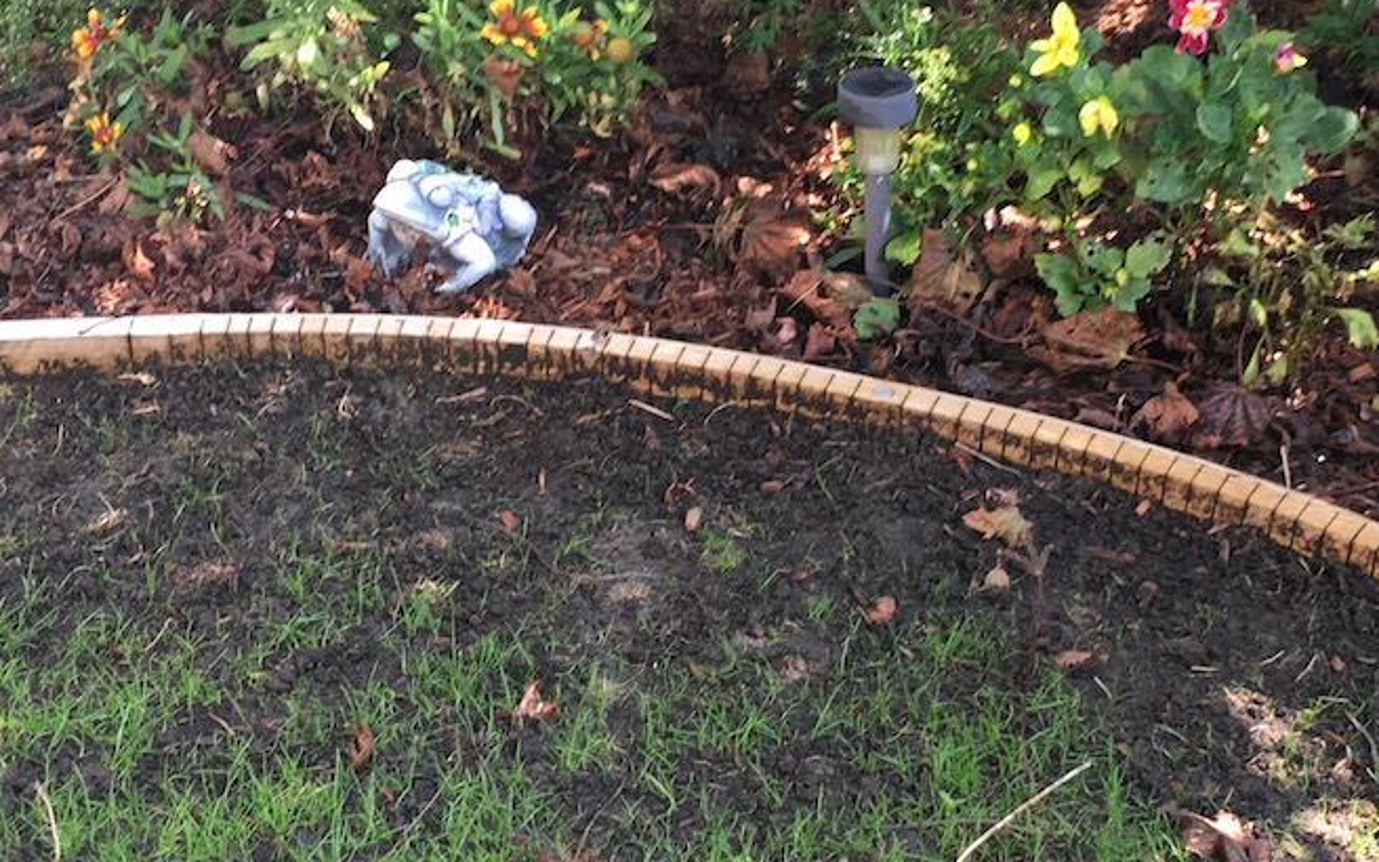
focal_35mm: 60
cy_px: 458
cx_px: 690
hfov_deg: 34.0
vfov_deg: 21.6
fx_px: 2255
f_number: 2.2
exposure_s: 1/120
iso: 40
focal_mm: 4.15
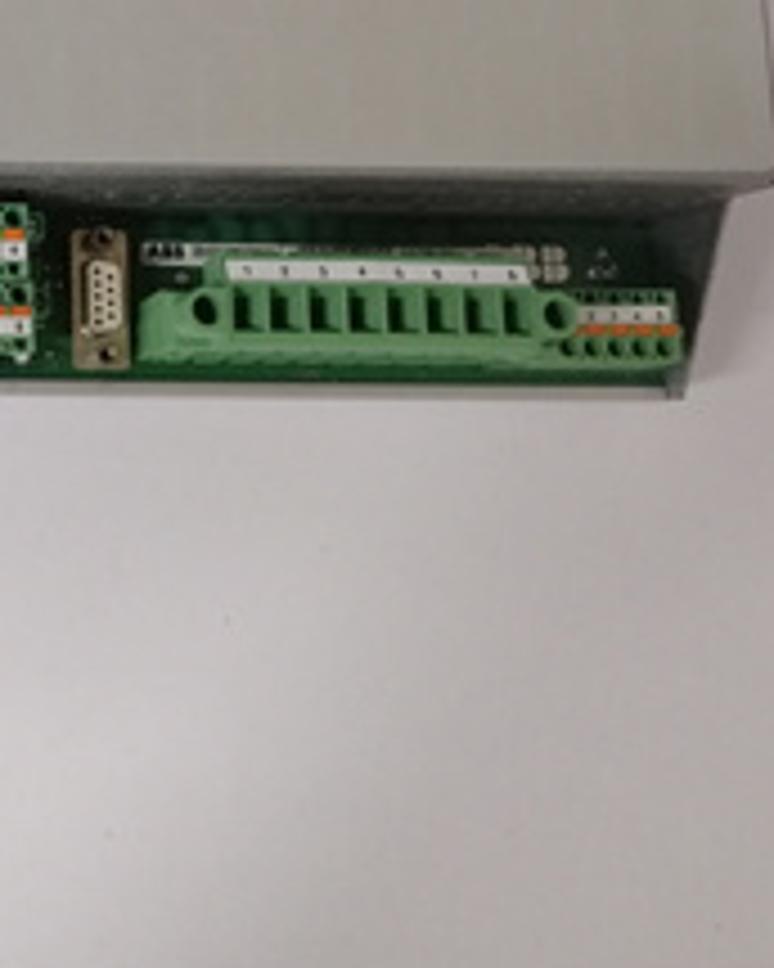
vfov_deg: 30.9
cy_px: 146
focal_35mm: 59
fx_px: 1689
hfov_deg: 23.7
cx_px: -140
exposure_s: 1/33.3
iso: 250
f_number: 2.2
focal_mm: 3.81
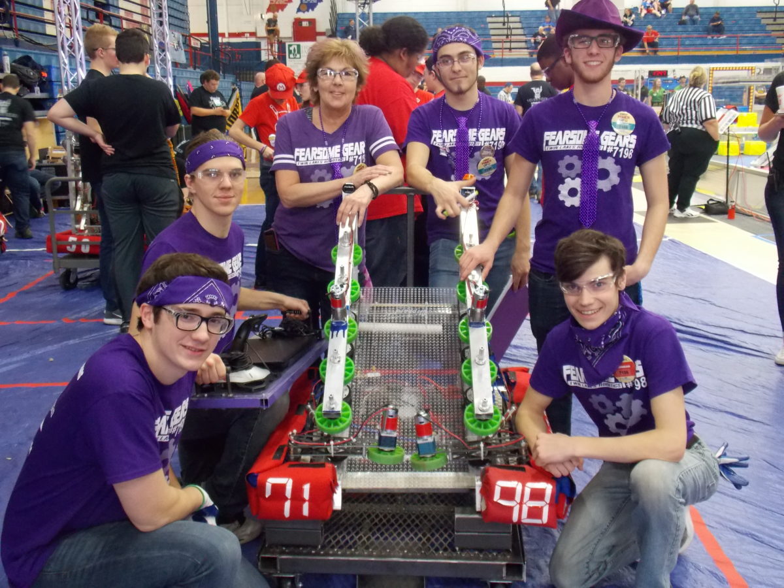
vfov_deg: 38.7
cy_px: 294
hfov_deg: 50.1
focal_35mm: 37
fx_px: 838
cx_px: 392
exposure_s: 1/20
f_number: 3.5
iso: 400
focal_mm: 6.6
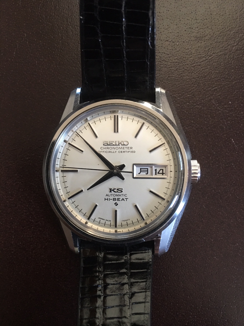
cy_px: 163
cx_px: 122
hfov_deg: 48.2
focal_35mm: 29
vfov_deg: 61.7
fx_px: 273
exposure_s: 1/8
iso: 100
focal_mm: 4.15
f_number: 2.2
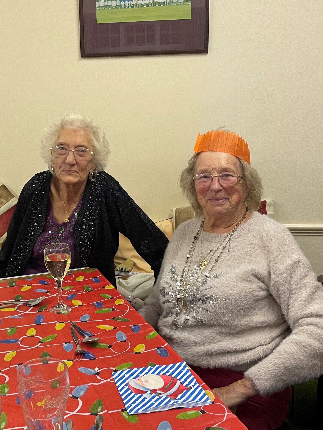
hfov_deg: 53.1
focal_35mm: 26
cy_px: 215
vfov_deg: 67.3
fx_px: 324
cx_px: 162
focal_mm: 4.2
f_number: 1.6
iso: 160
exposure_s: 1/60
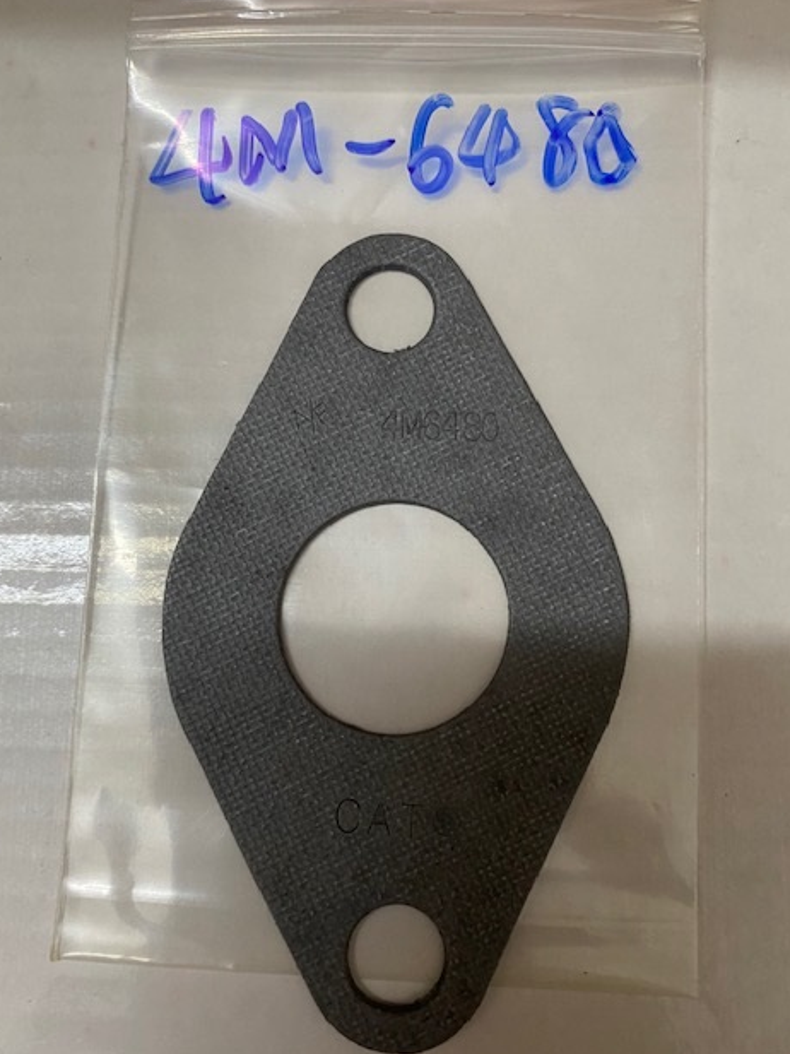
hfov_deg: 51.4
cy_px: 525
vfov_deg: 65.3
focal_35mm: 27
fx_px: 822
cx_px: 398
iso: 320
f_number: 1.8
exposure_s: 1/50
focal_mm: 4.25
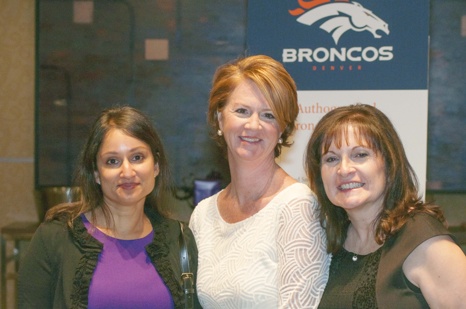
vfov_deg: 13.0
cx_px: 233
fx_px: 1358
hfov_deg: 19.5
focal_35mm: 105
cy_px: 154
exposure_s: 1/60
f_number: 5.6
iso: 200
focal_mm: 70
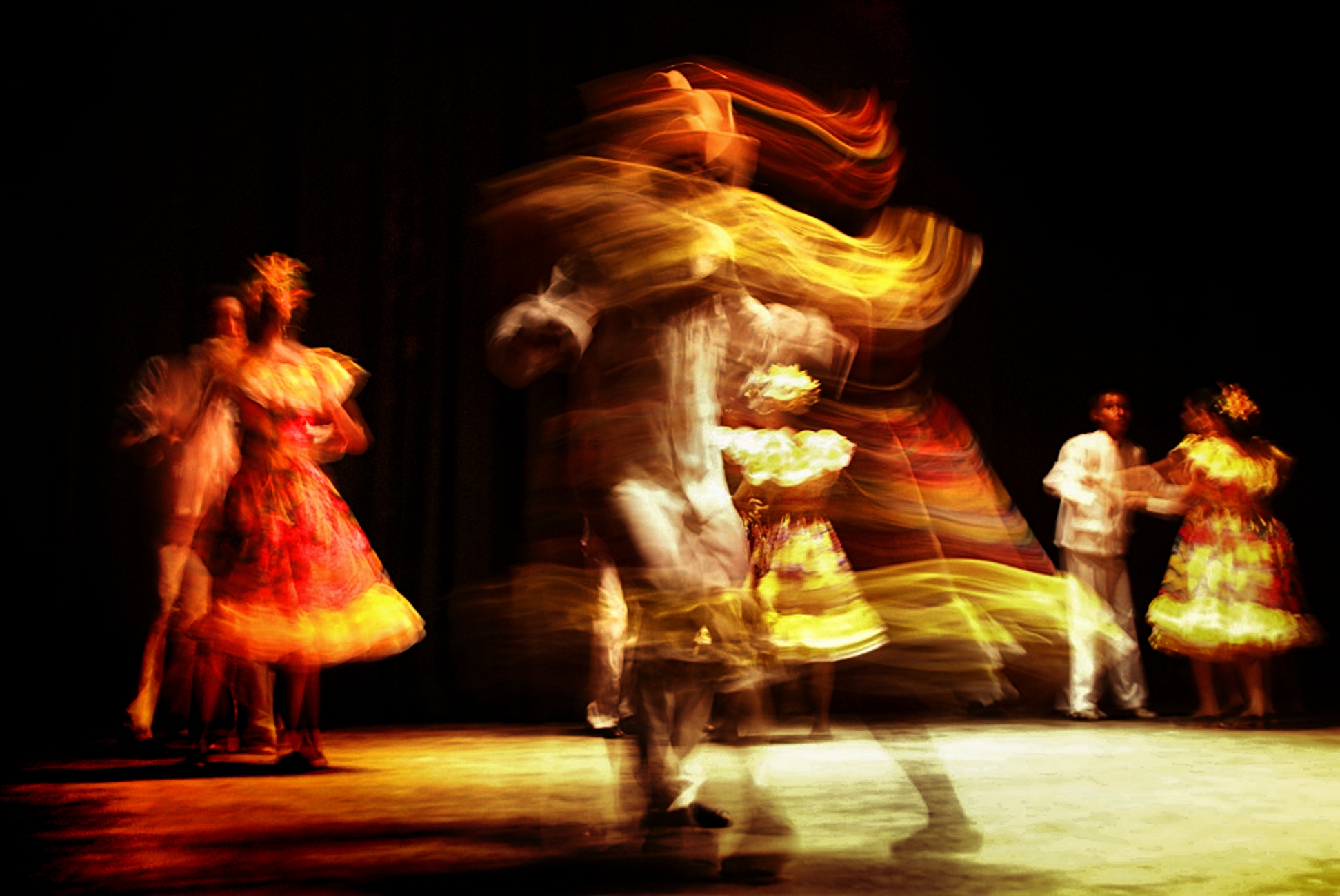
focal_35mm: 42
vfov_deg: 32.0
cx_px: 670
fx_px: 1565
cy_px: 448
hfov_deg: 46.4
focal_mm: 28
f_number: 4
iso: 400
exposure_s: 1/1.25
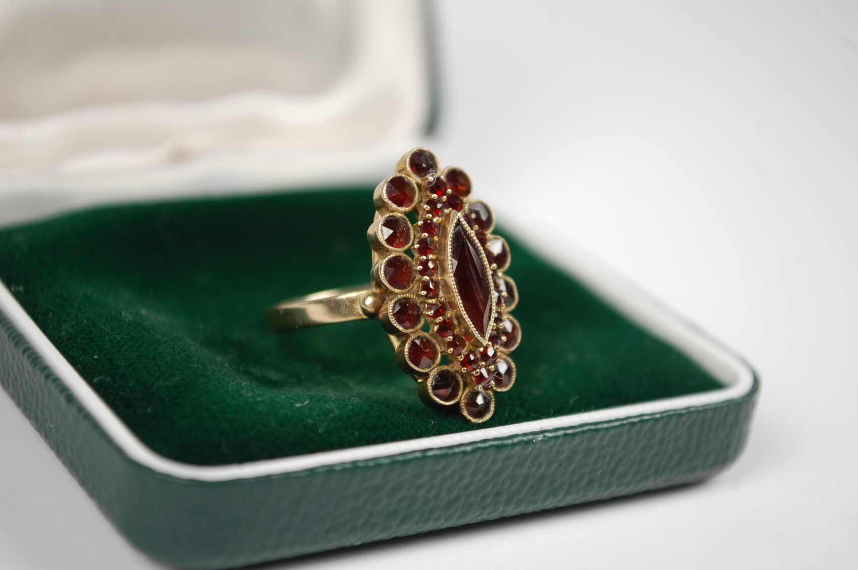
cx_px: 429
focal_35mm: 82
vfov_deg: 16.5
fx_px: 1964
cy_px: 285
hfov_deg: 24.6
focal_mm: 55
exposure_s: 1/125
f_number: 5.6
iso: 250
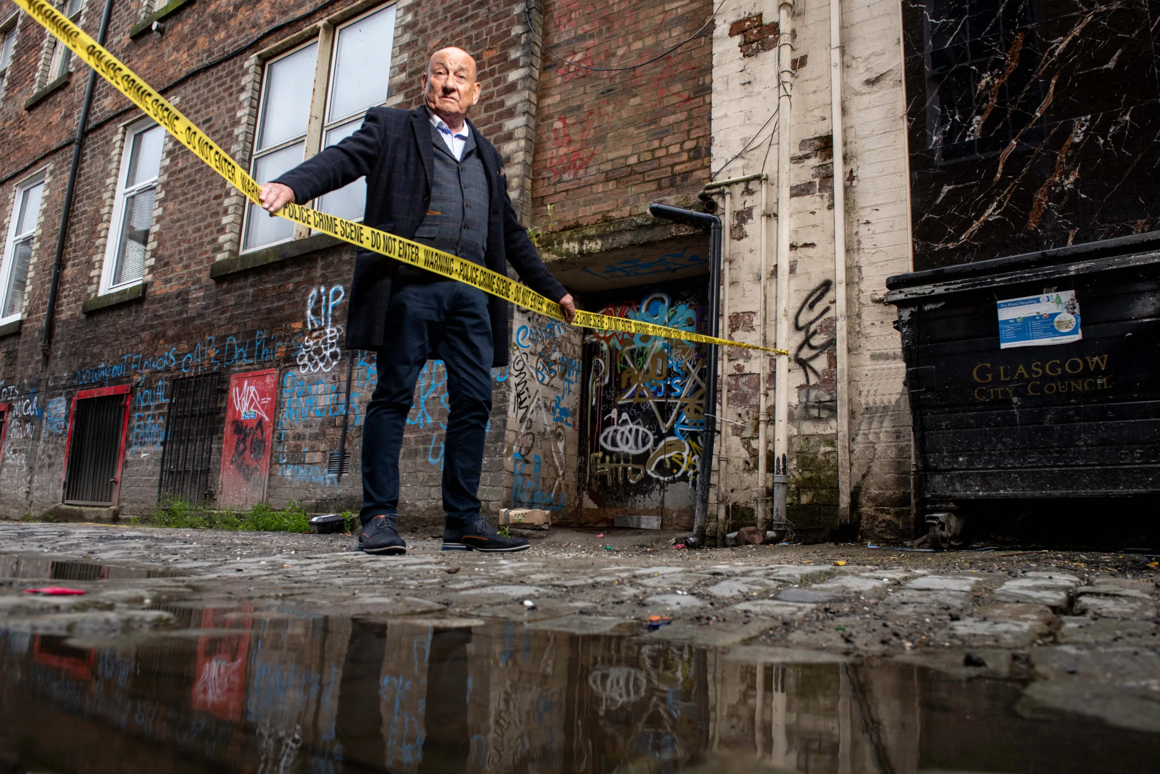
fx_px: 773
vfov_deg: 53.1
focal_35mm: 24
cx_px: 580
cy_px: 387
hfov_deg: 73.7
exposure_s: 1/250
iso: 400
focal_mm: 24
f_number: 7.1
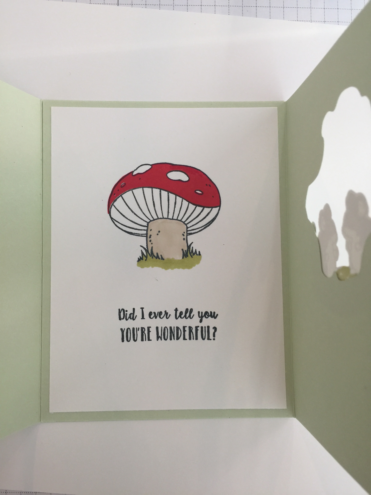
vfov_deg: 61.7
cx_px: 186
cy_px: 248
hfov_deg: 48.2
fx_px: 414
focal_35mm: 29
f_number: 2.2
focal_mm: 4.15
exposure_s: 1/30
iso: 32
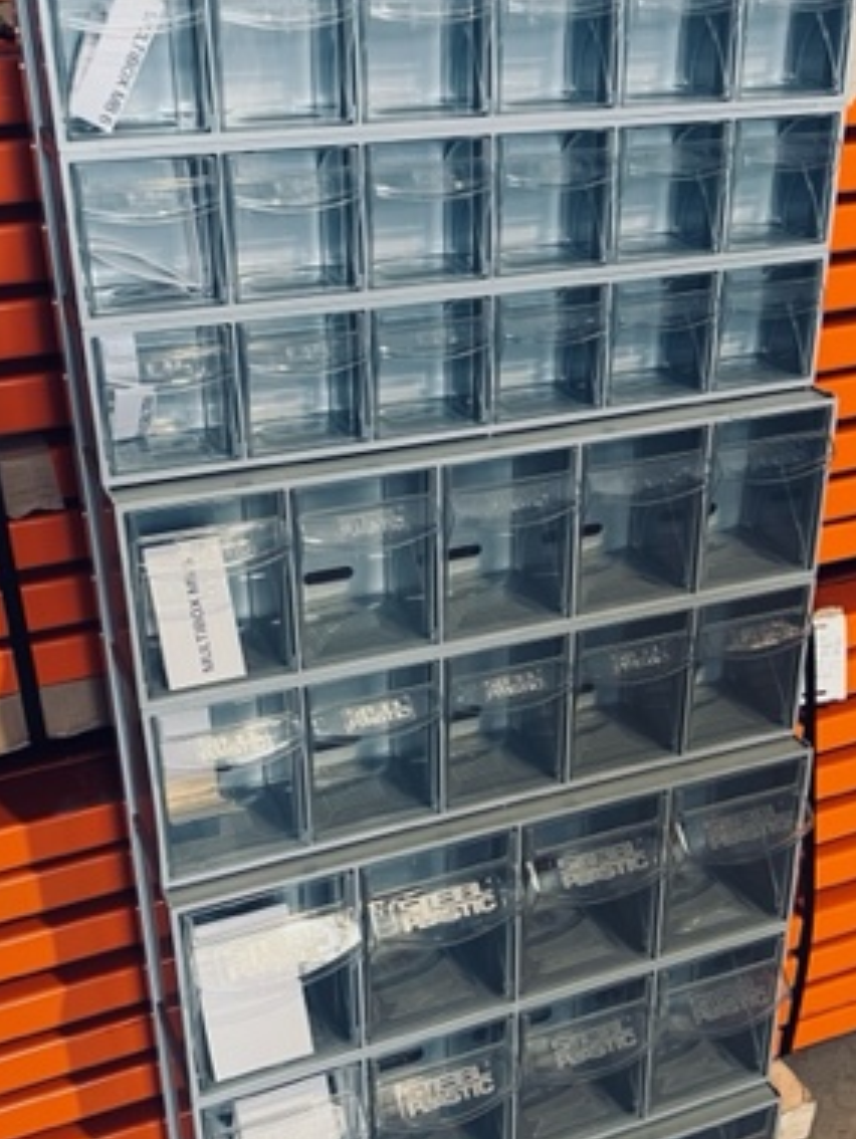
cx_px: 476
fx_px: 1449
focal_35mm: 44
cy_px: 660
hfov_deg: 32.9
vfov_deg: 42.8
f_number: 1.5
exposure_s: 1/50
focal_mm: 5.7
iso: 100
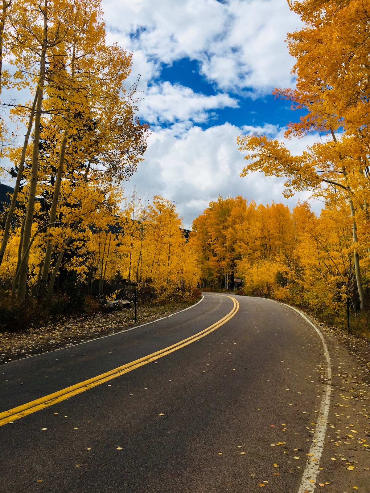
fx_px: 413
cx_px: 185
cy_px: 246
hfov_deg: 48.2
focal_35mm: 29
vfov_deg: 61.7
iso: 32
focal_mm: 4.15
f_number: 2.2
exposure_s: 1/3597
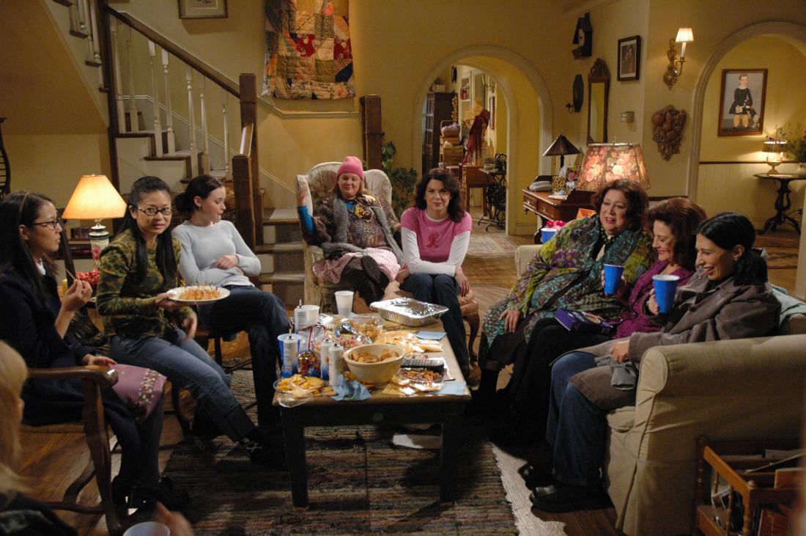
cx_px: 403
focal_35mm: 33
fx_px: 738
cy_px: 268
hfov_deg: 57.3
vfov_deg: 39.9
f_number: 3.8
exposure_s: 1/50
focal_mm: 22
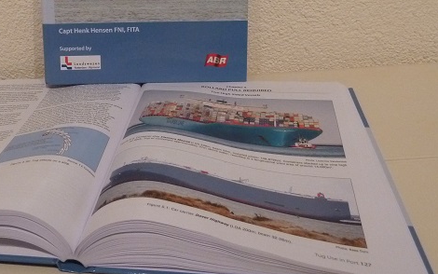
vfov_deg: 25.8
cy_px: 51
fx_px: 585
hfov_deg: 40.3
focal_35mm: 49
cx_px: 129
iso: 400
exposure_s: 1/15
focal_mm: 4.7
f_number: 3.4
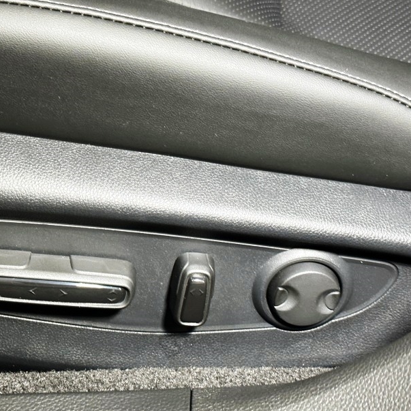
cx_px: 147
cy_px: 180
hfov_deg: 23.9
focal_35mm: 72
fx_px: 967
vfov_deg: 24.0
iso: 400
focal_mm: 6.86
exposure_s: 1/40
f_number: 1.78
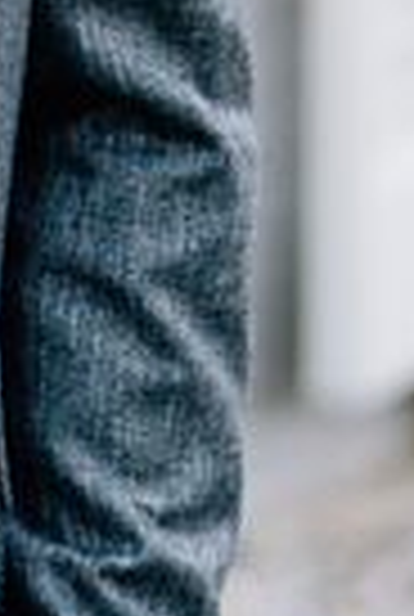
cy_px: -357
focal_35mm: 322
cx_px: -468
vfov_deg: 6.3
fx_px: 5526
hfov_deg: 4.2
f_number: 1.4
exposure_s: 1/6400
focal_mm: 50
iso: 320
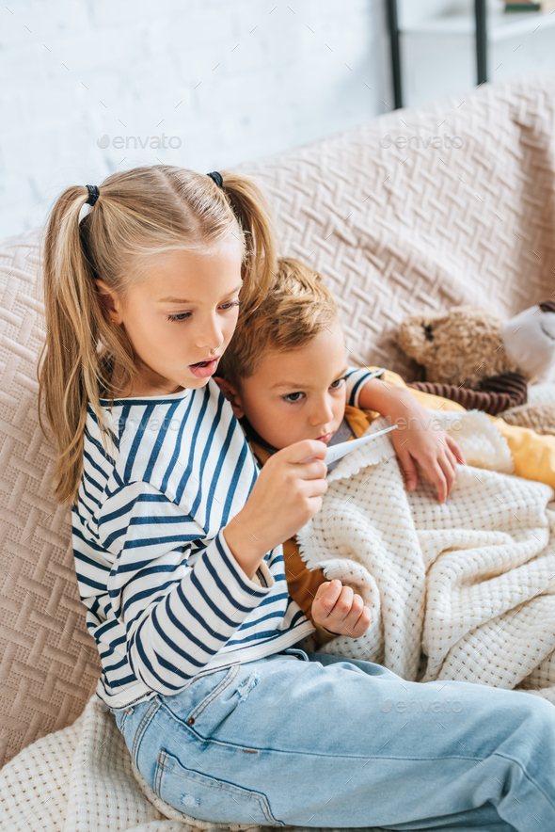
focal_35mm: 50
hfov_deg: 27.0
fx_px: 1155
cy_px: 416
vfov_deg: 39.6
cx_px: 278
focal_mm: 50
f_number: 3.5
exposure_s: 1/200
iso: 160
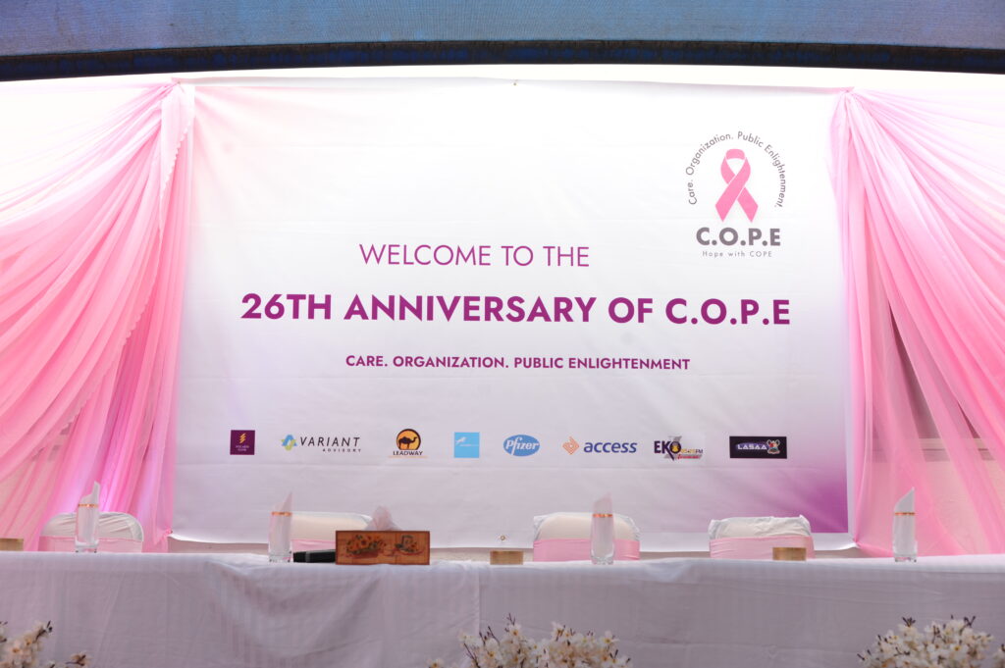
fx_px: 1395
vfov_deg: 26.9
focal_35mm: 50
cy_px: 334
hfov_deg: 39.6
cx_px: 502
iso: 320
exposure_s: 1/250
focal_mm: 50
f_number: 5.6
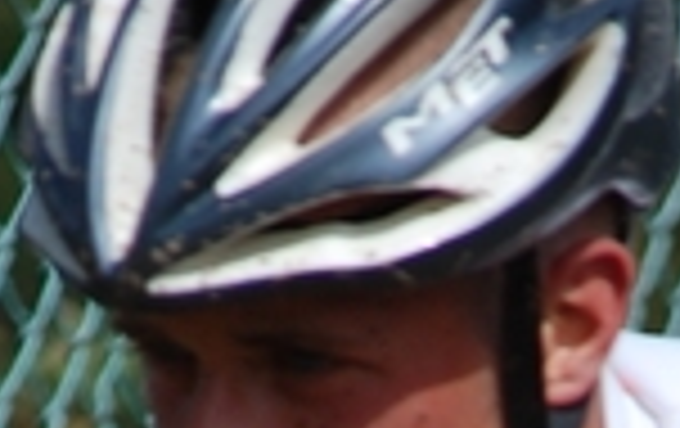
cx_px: 714
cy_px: 1748
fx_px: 22466
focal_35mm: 1210
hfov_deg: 1.7
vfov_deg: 1.1
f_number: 5.3
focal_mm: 150
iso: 200
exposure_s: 1/1000
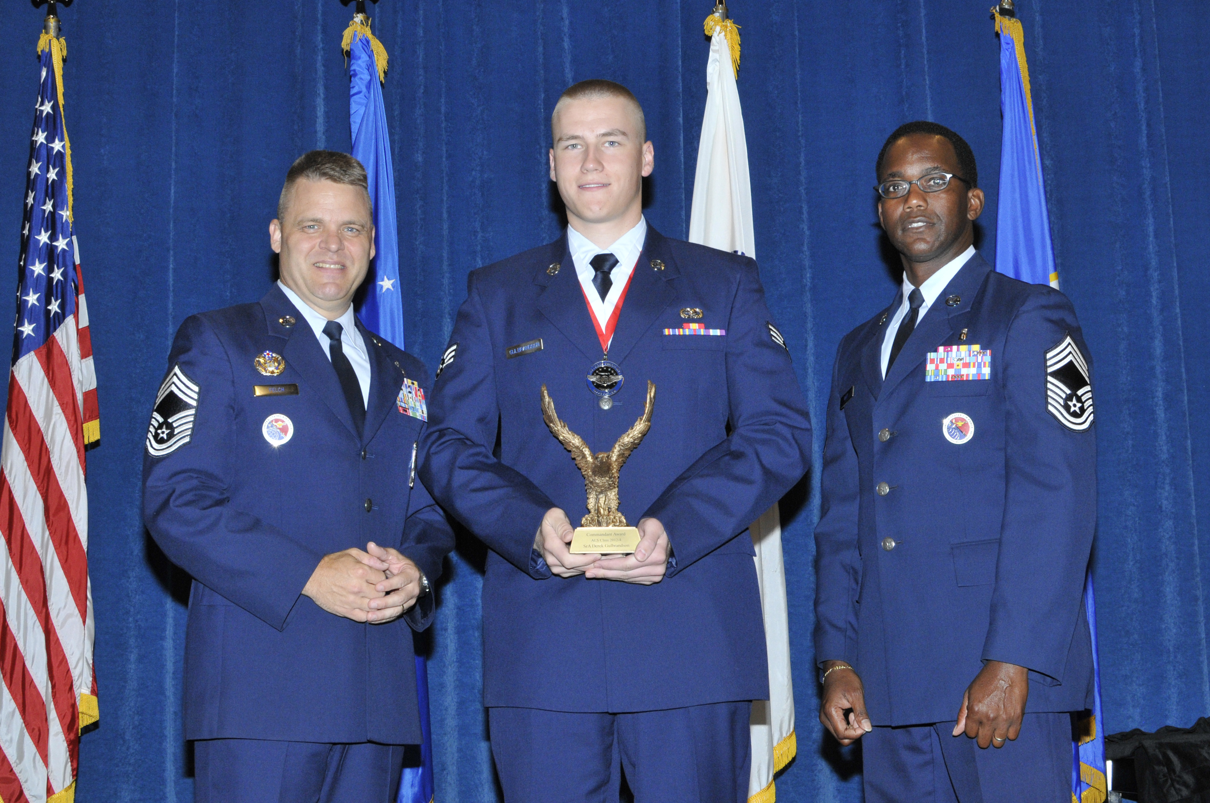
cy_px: 402
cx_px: 605
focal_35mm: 52
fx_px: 1762
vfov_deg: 25.7
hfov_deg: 37.9
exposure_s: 1/100
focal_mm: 35
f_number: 10
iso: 800
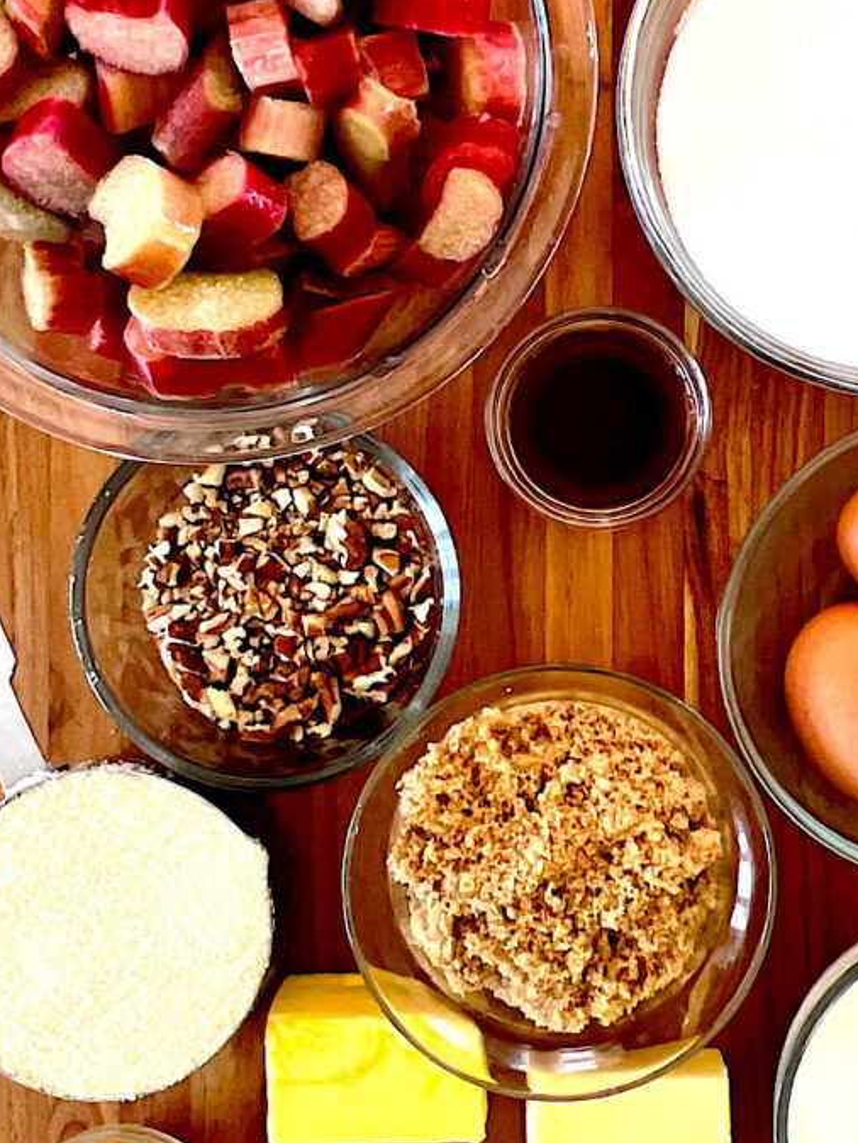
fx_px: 1354
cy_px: 509
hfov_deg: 34.8
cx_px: 582
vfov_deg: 45.7
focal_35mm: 41
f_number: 1.8
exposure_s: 1/24
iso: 200
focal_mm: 1.57
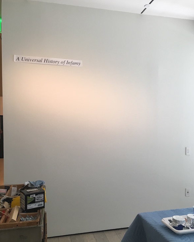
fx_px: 222
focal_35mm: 31
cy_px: 132
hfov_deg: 47.1
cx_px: 98
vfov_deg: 57.1
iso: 64
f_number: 2.2
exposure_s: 1/30
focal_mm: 4.15
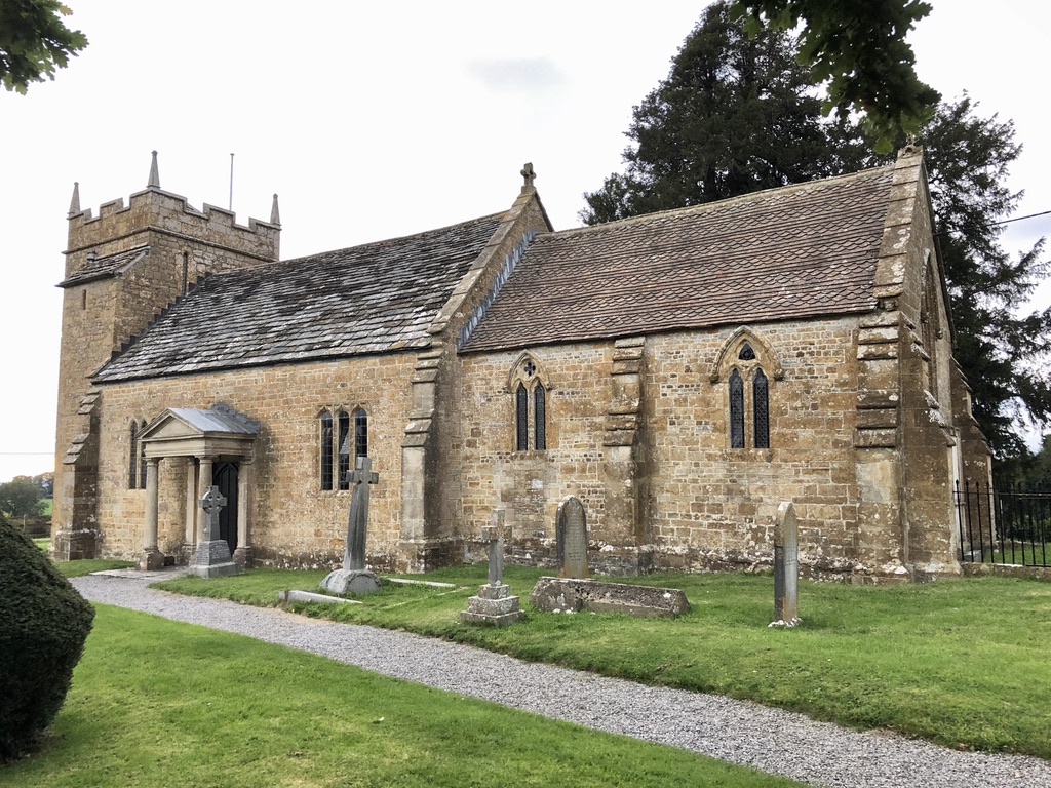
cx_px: 526
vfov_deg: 49.7
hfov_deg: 63.4
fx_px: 850
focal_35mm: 28
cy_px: 394
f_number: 1.8
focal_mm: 3.99
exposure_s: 1/30
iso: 25
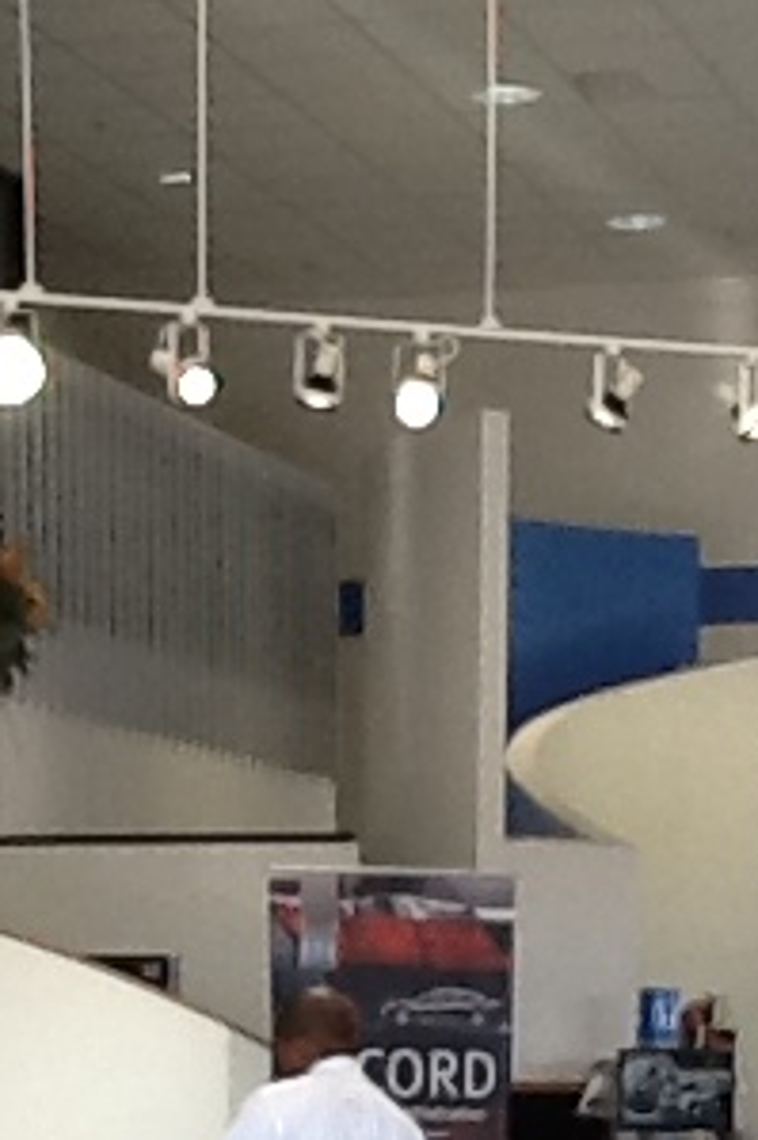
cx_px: -11
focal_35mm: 147
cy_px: 1342
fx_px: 4648
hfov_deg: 9.3
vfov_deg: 13.6
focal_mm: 2.03
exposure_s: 1/40
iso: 40
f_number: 2.4
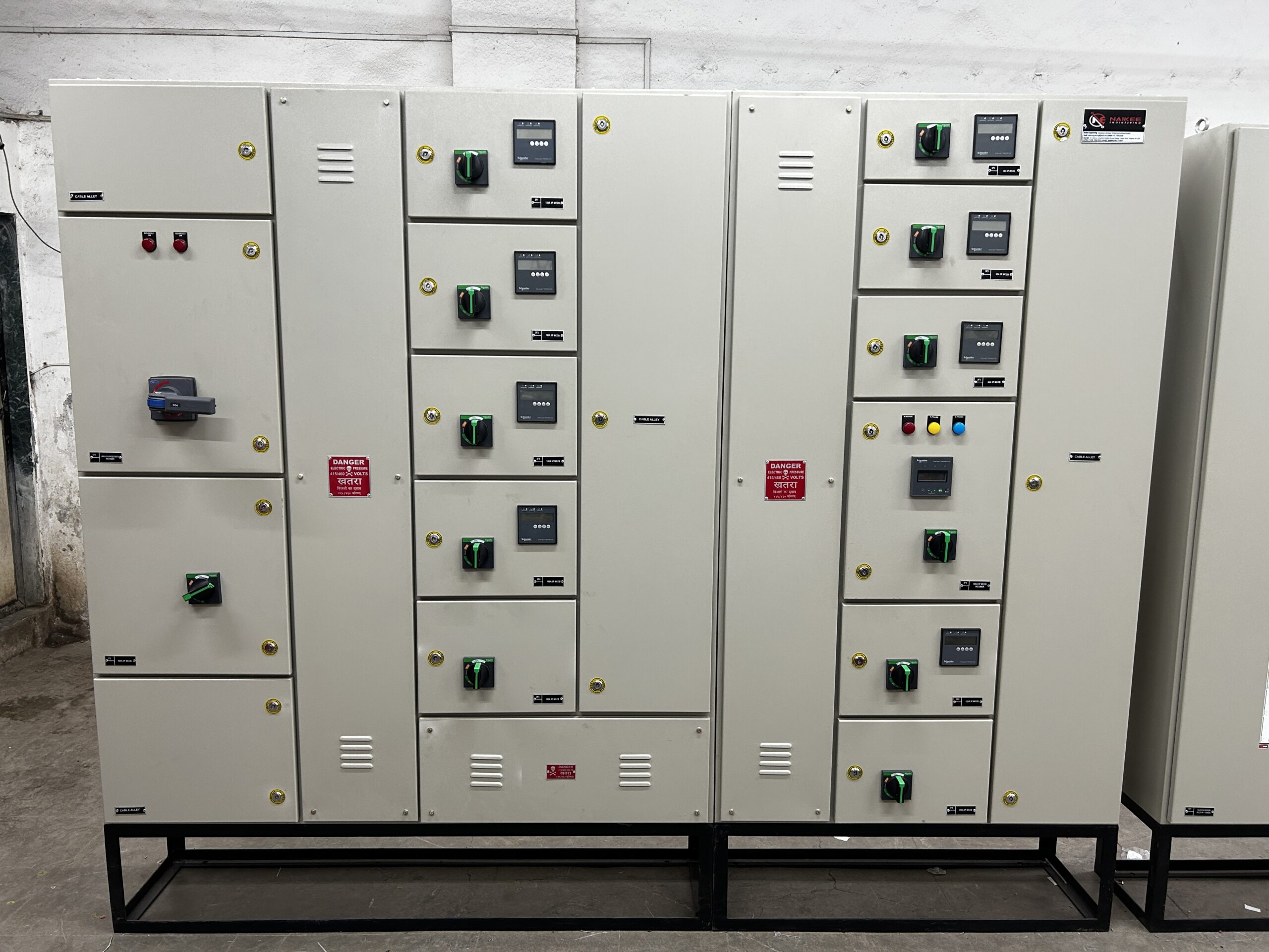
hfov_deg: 67.3
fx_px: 953
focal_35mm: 26
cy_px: 476
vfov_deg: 53.1
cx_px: 634
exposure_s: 1/100
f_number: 1.5
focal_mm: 5.7
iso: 100
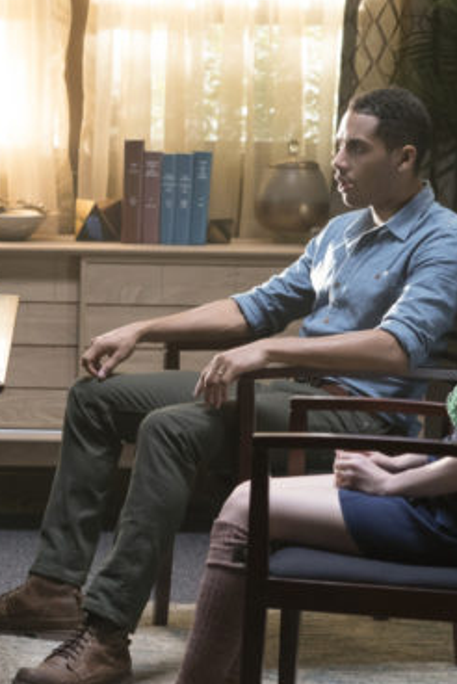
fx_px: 2775
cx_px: -72
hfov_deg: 9.3
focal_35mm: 146
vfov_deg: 14.0
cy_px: 313
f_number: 4.5
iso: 4000
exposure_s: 1/200
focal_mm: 70
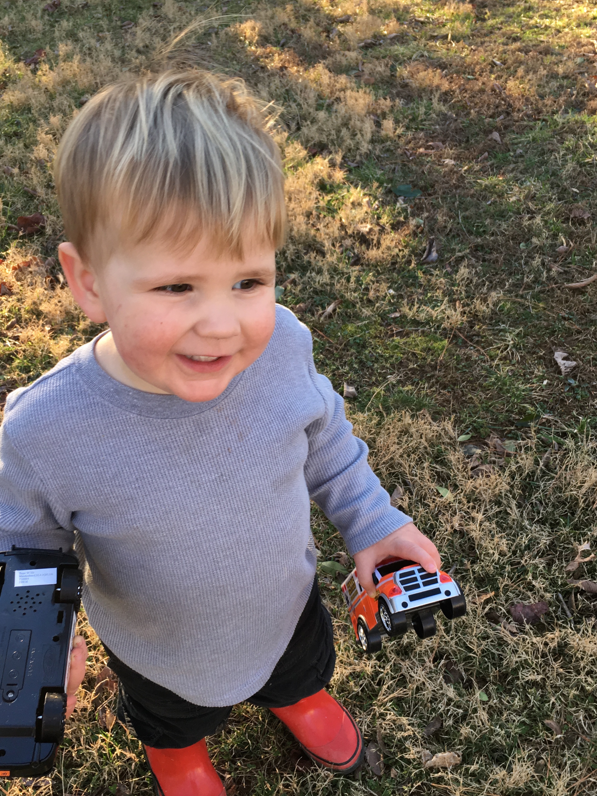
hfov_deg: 36.8
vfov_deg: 47.8
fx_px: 897
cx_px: 288
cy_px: 414
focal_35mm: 39
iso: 40
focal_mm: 4.15
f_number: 2.2
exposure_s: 1/120
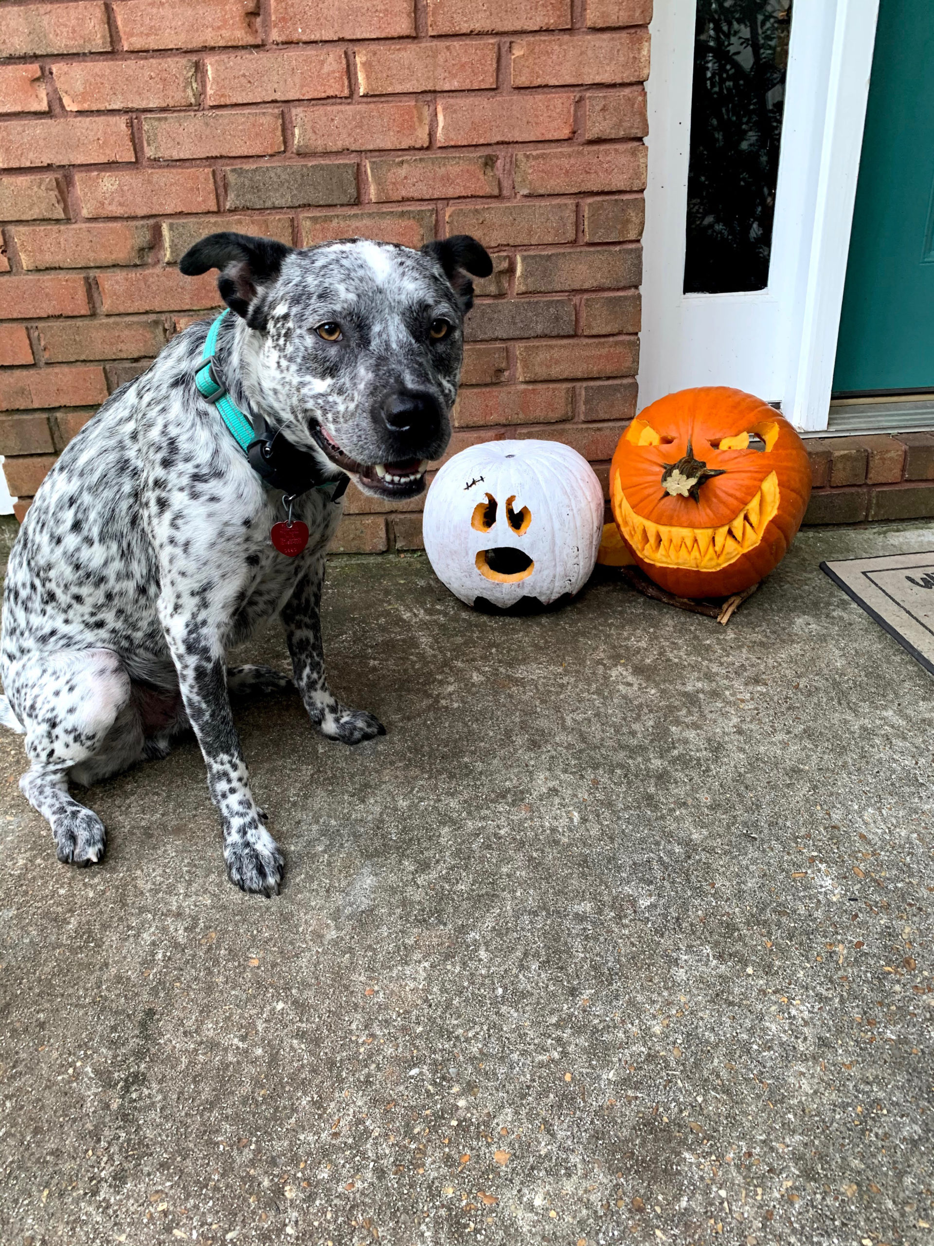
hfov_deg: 53.1
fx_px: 935
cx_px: 467
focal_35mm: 26
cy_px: 623
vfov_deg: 67.3
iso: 100
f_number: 1.8
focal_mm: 4.25
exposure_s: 1/60
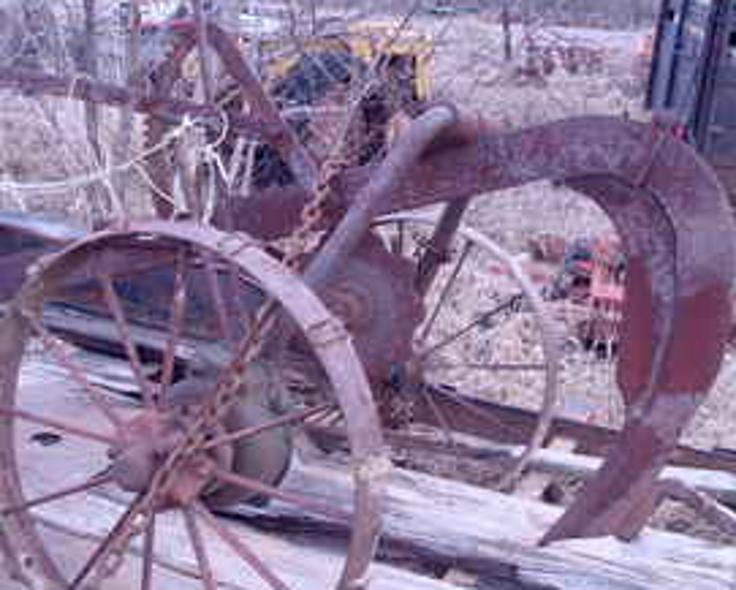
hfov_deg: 39.5
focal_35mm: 47
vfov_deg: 32.1
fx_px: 1024
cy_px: 321
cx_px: 337
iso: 100
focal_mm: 6.3
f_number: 2.8
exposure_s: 1/90
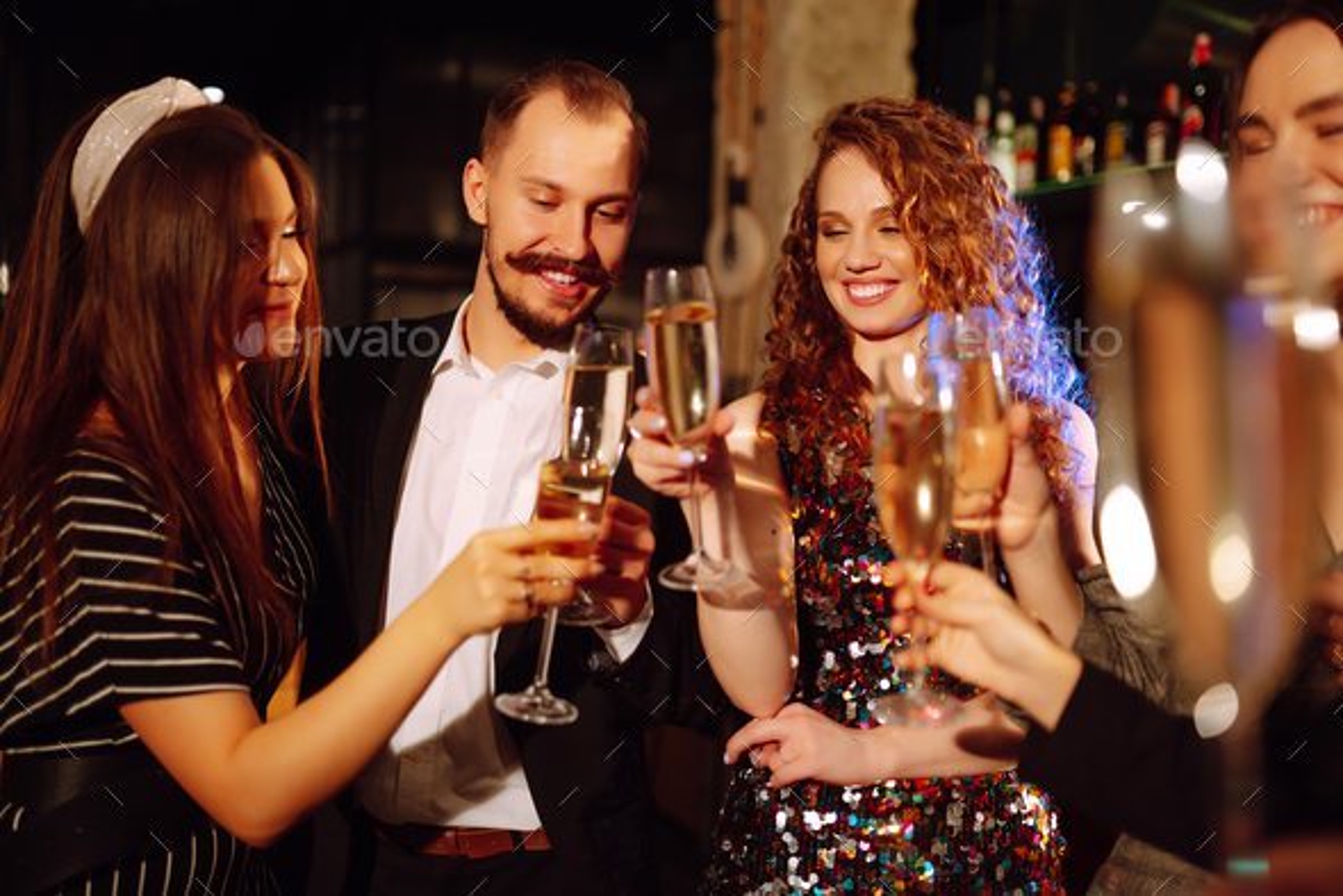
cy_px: 448
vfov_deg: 37.9
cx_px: 672
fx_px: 1306
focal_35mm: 35
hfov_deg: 54.4
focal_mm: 35
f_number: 1.4
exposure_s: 1/400
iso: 500
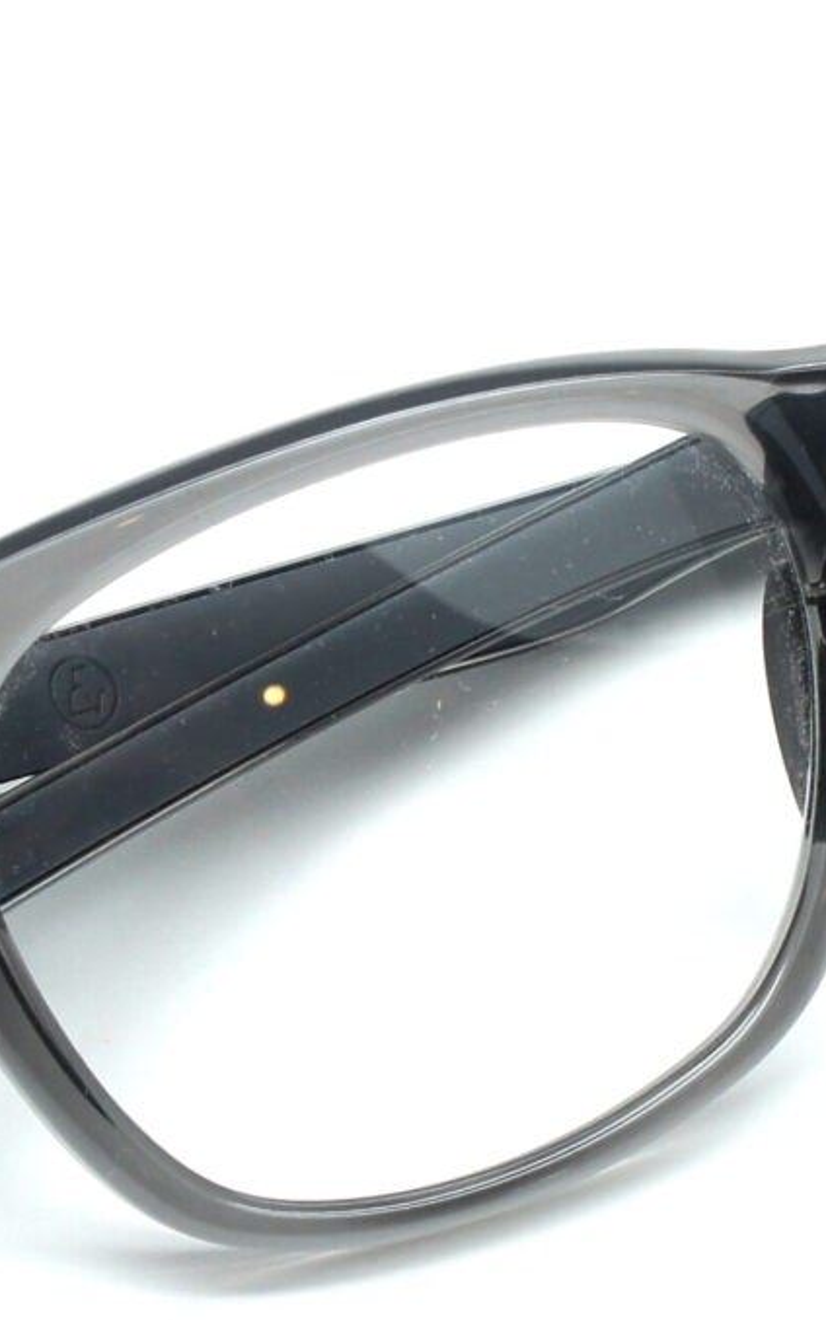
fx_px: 3600
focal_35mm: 100
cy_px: 659
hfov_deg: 13.0
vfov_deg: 20.8
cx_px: 643
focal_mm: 24
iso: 200
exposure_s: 1/200
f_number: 7.1
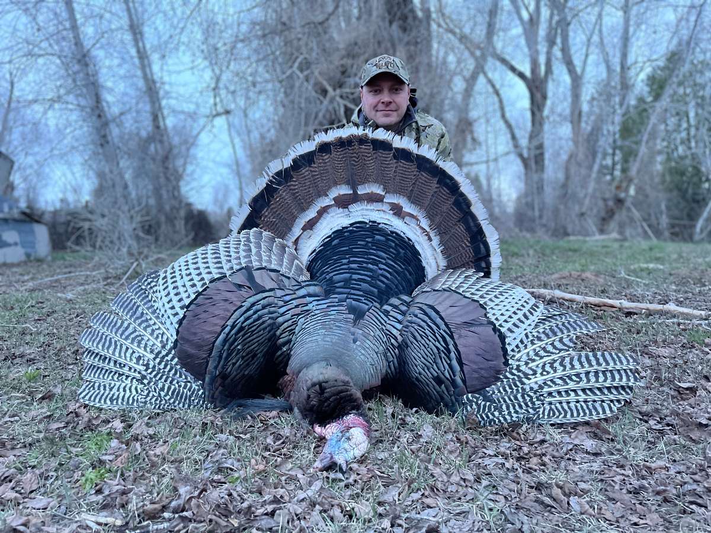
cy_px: 266
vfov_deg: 53.1
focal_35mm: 26
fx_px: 534
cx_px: 356
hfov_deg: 67.3
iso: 640
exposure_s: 1/32
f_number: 1.6
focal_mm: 5.1
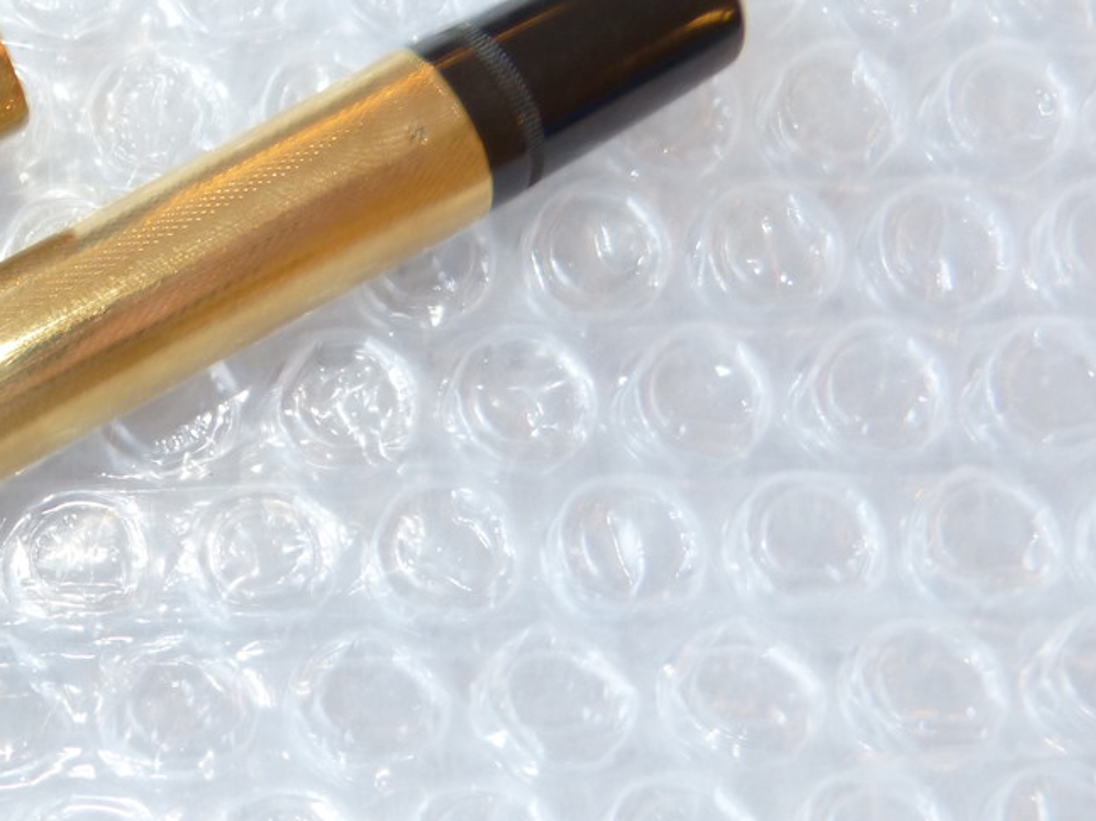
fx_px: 1836
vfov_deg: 25.2
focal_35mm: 58
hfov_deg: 30.6
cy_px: 387
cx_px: -29
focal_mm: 4.5
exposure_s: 1/30
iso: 100
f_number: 2.8
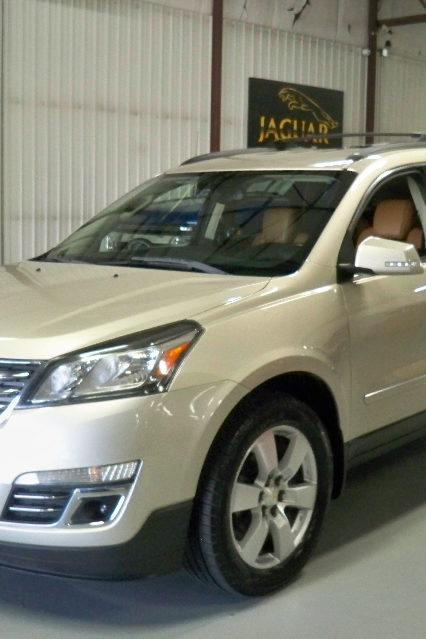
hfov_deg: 26.5
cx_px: 213
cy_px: 320
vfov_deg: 38.9
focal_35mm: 51
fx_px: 905
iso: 400
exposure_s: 1/60
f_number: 3.1
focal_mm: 6.3
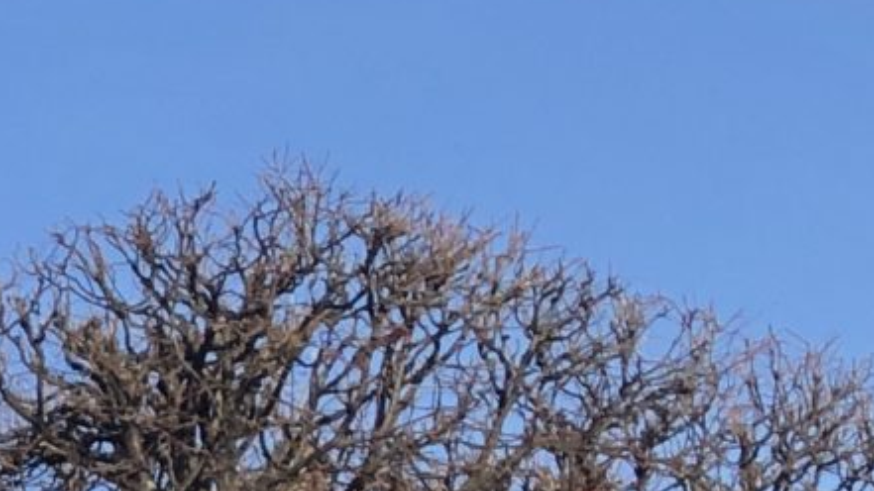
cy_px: 1398
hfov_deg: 10.4
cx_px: -1274
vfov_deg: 6.4
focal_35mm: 177
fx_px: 4102
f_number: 1.8
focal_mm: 4
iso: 20
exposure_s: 1/1091
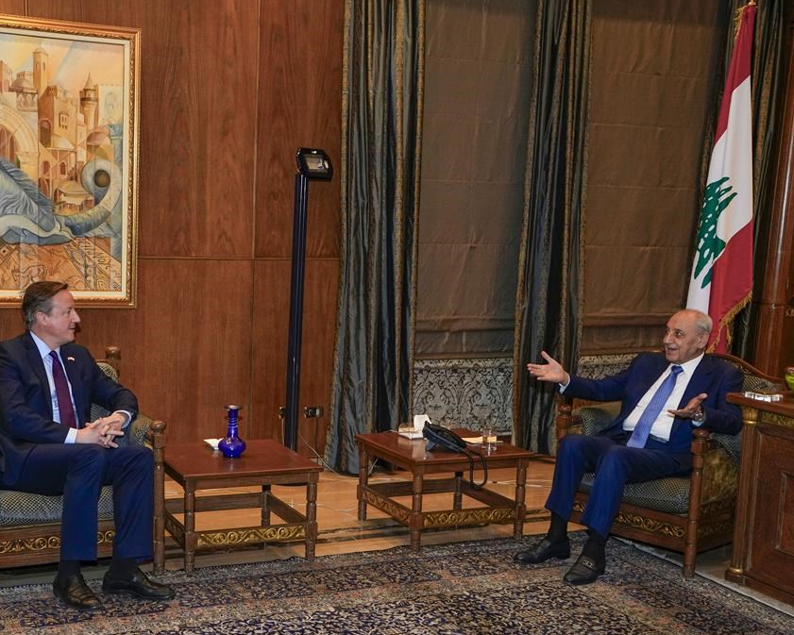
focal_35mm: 40
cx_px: 370
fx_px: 940
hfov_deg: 45.8
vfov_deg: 37.3
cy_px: 318
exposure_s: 1/125
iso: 1000
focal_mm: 35
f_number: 3.5
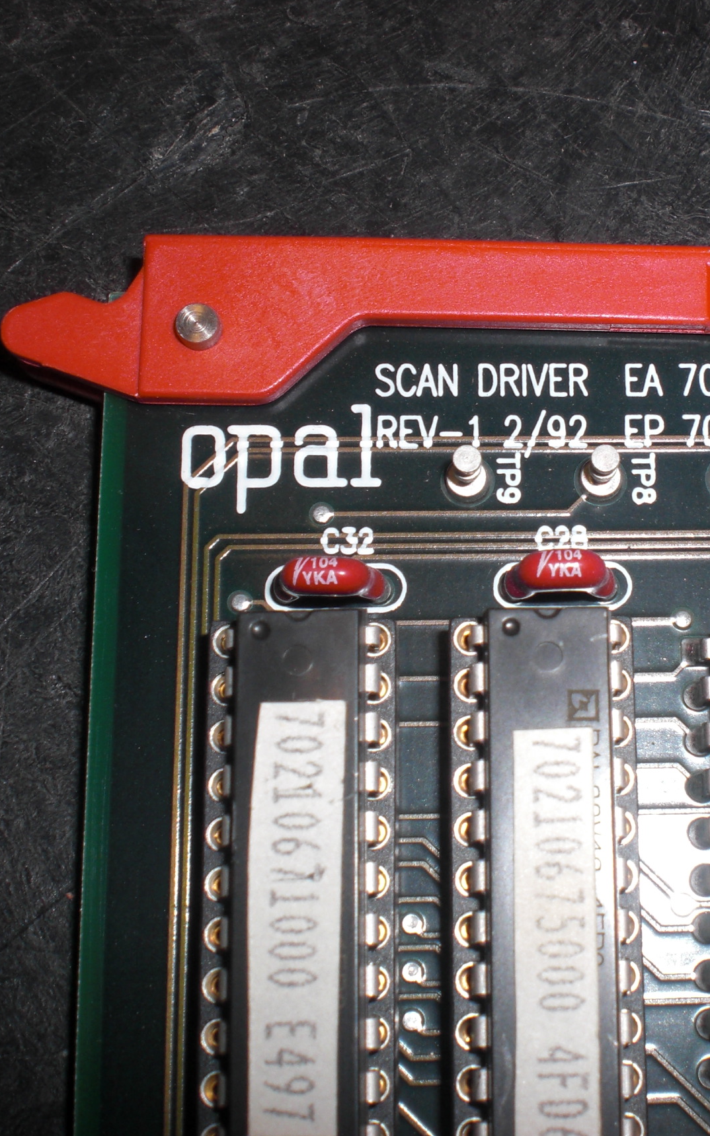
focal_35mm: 54
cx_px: 627
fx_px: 1672
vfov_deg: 37.5
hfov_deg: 23.4
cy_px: 566
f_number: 5.6
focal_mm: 6.3
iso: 64
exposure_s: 1/60
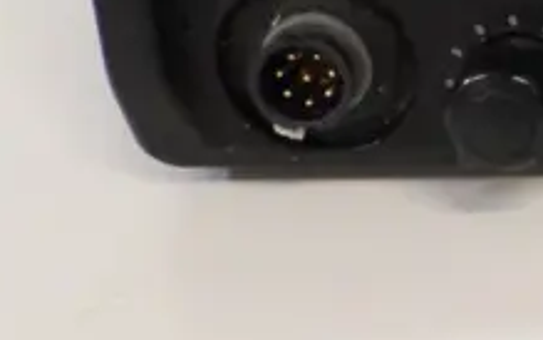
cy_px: -79
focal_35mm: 109
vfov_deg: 11.7
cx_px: 934
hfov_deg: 16.4
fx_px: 1613
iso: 160
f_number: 2.5
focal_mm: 4.5
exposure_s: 1/30
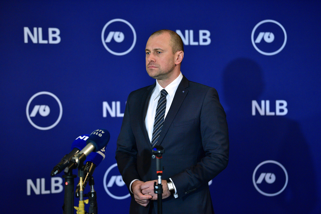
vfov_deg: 17.1
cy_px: 107
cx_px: 160
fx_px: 714
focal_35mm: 80
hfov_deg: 25.4
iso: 4000
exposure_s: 1/200
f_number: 2.8
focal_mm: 80
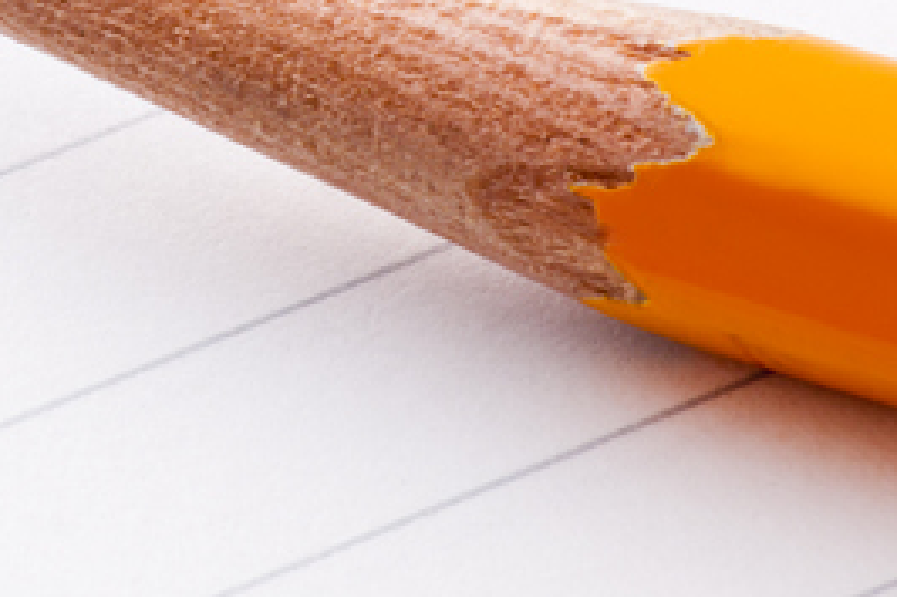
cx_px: 128
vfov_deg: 2.9
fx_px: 11753
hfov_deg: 4.4
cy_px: -13
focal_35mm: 472
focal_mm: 100
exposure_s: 1/160
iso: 100
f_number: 18
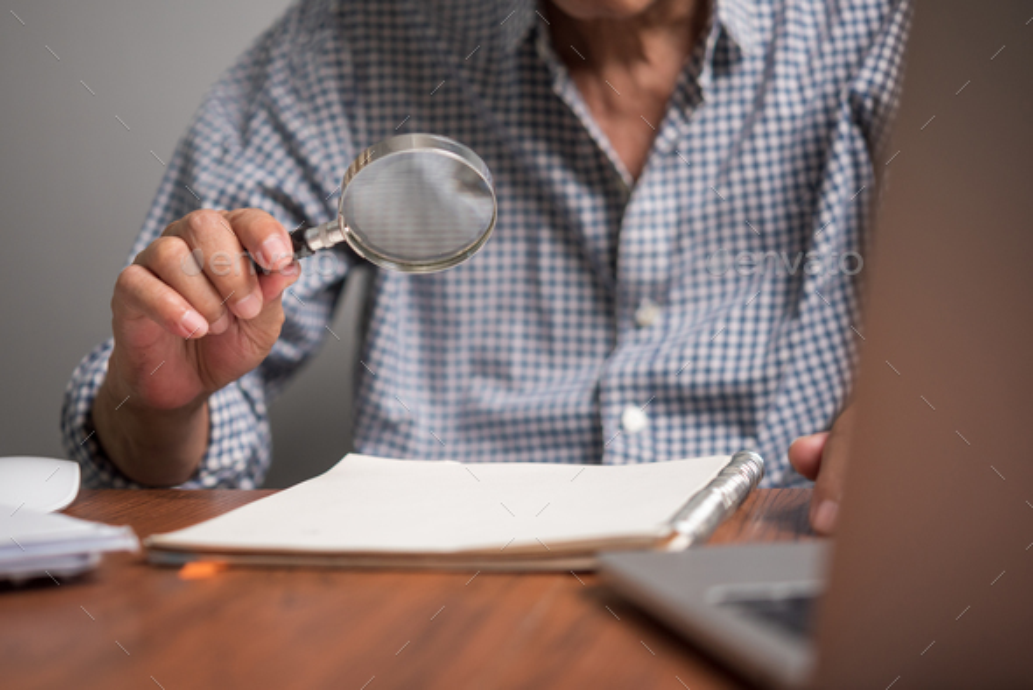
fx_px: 1722
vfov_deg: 22.6
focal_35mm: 60
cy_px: 345
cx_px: 516
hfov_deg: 33.4
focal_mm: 60
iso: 250
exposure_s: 1/200
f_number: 2.8
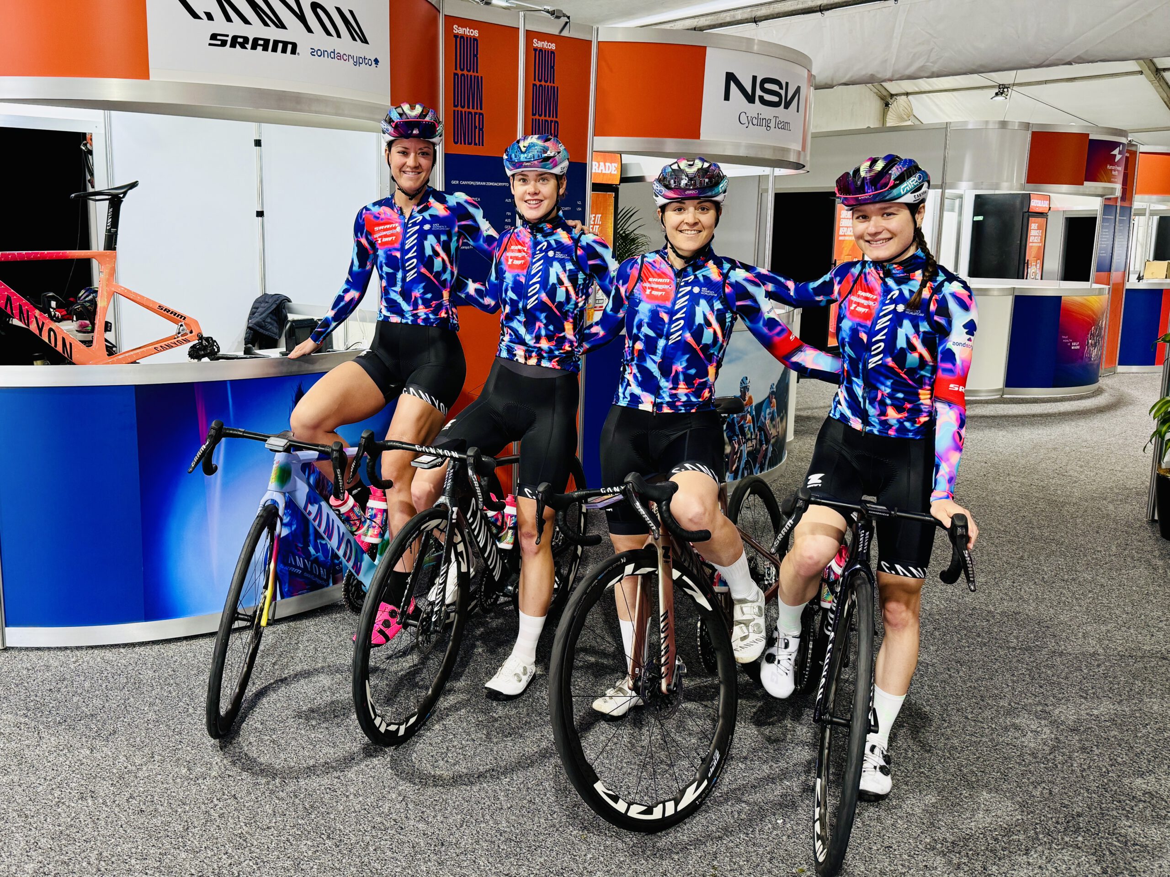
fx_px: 811
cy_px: 438
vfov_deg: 56.8
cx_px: 585
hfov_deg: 71.6
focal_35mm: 24
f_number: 1.78
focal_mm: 6.76
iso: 125
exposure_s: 1/50
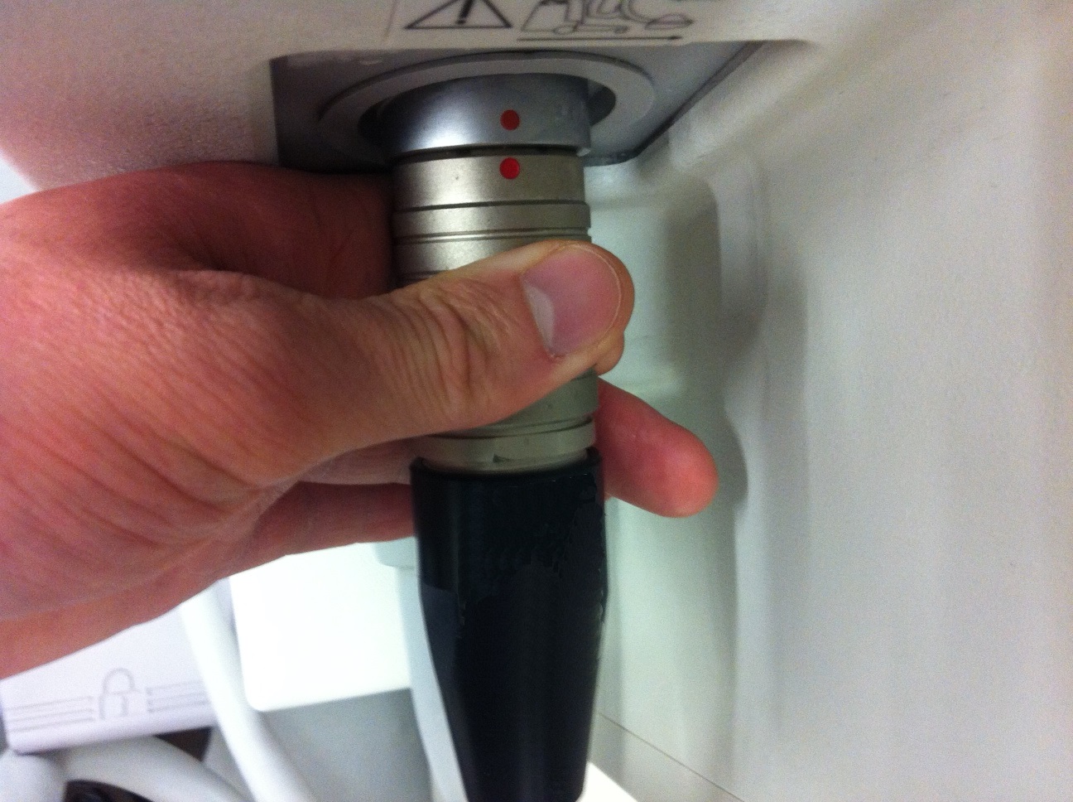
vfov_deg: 40.6
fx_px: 1083
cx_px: 536
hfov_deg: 52.7
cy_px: 401
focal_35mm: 35
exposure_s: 1/15
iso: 200
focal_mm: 3.85
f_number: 2.8
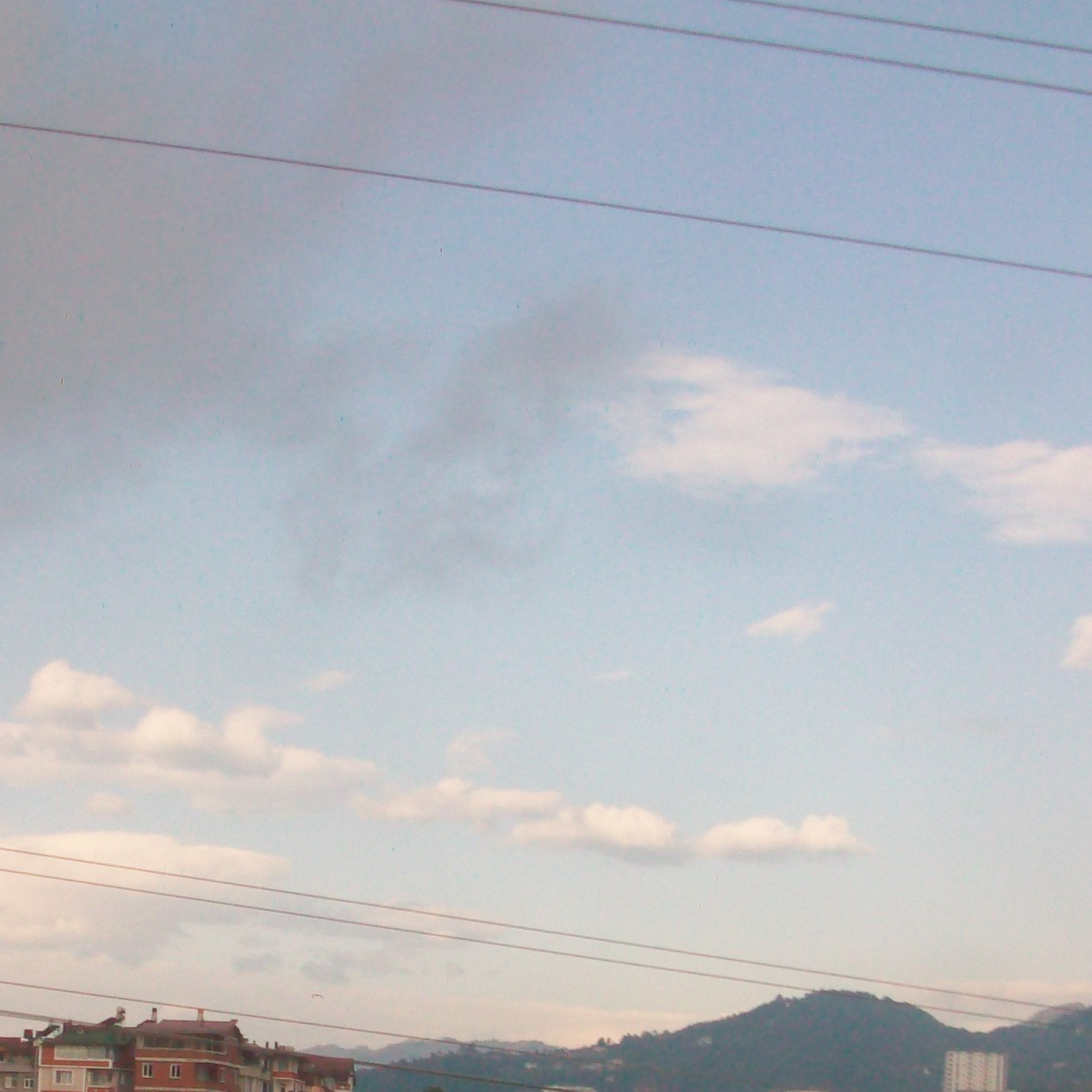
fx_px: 2641
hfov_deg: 23.2
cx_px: 310
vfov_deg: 22.7
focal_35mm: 74
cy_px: 1012
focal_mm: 5.7
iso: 64
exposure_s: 1/160
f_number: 2.8
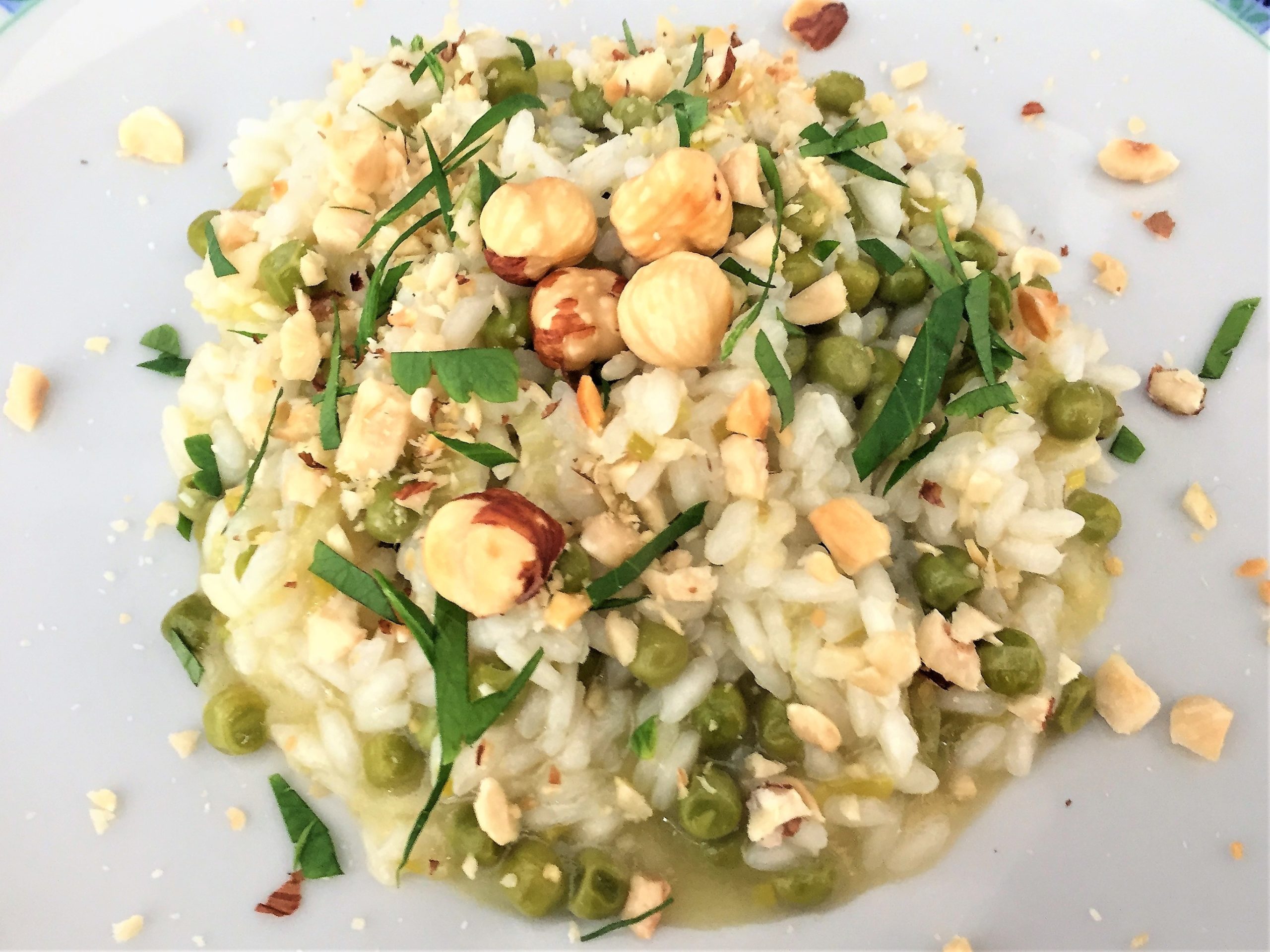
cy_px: 476
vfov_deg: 48.2
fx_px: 1064
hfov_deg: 61.7
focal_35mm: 29
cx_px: 635
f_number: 2.2
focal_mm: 4.15
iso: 125
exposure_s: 1/33
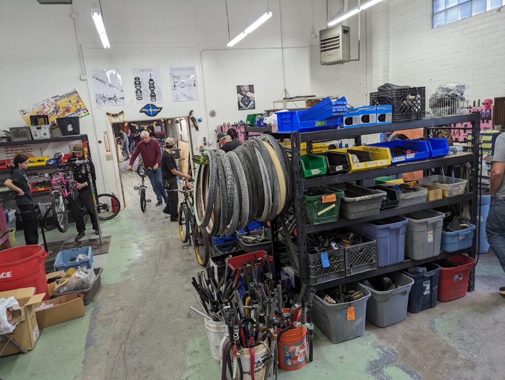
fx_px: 351
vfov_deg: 56.9
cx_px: 252
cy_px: 190
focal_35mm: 24
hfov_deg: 71.5
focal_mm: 6.81
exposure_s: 1/120
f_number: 1.85
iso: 244
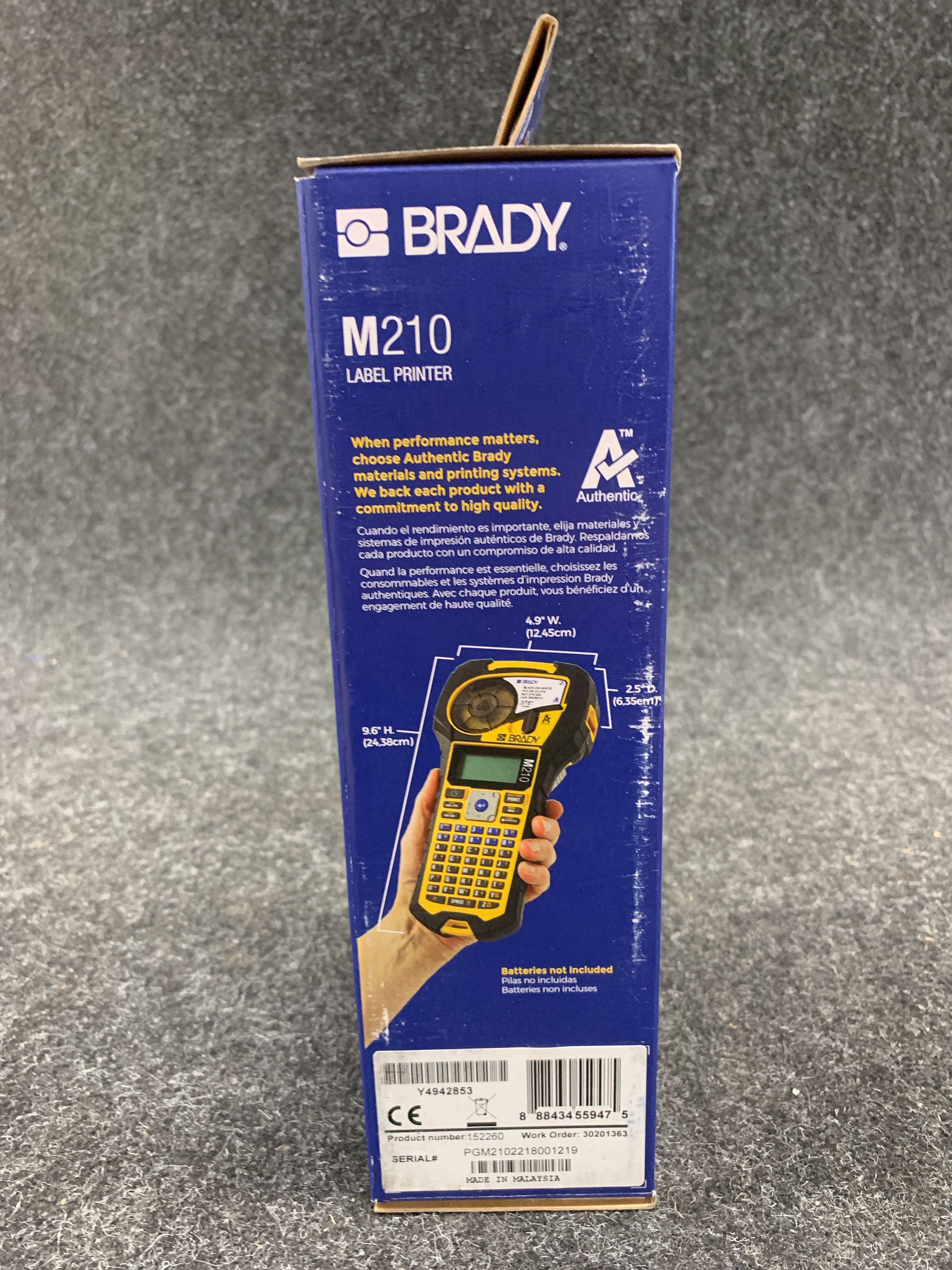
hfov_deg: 53.1
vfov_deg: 67.3
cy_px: 635
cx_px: 476
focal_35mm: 26
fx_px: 953
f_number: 1.8
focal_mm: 4.25
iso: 400
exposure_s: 1/50
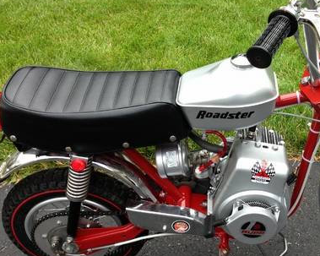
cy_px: 139
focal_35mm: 51
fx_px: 483
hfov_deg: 36.1
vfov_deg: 29.7
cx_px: 225
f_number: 2.4
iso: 64
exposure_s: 1/224
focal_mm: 4.13
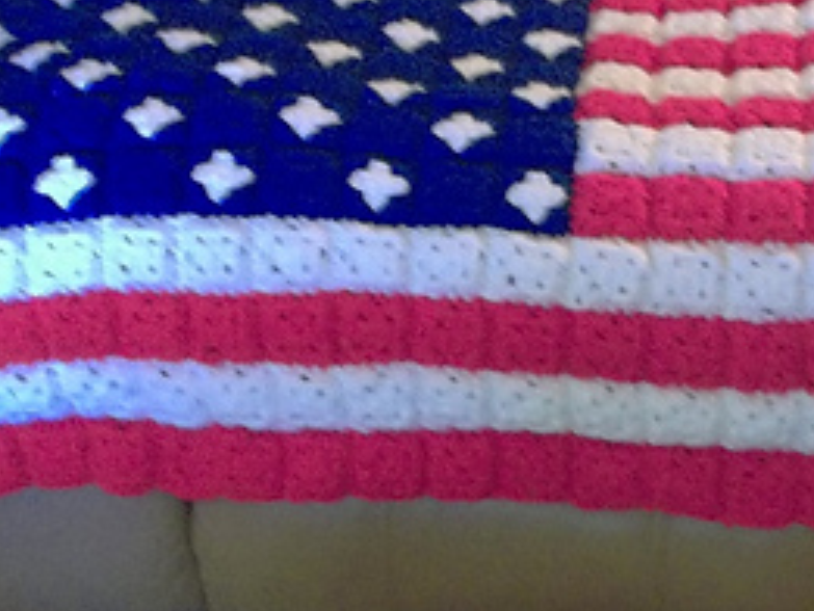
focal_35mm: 81
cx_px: 692
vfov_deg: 18.2
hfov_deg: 23.6
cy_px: 349
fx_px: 1906
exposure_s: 1/8
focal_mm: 5.9
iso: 357
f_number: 3.3
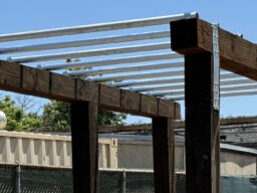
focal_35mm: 144
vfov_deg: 10.0
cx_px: 96
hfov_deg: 13.7
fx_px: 1069
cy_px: 274
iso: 64
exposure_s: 1/2959
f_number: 1.78
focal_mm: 6.76
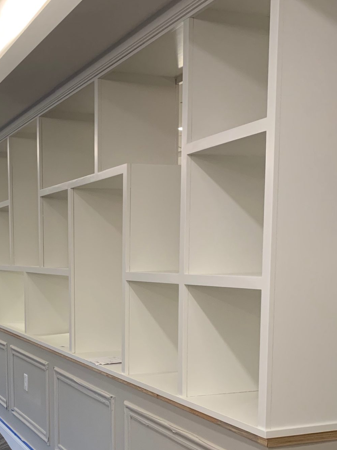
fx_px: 649
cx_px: 62
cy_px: 340
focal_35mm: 50
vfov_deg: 37.2
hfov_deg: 28.4
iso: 160
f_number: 1.8
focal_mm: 4.25
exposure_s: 1/60
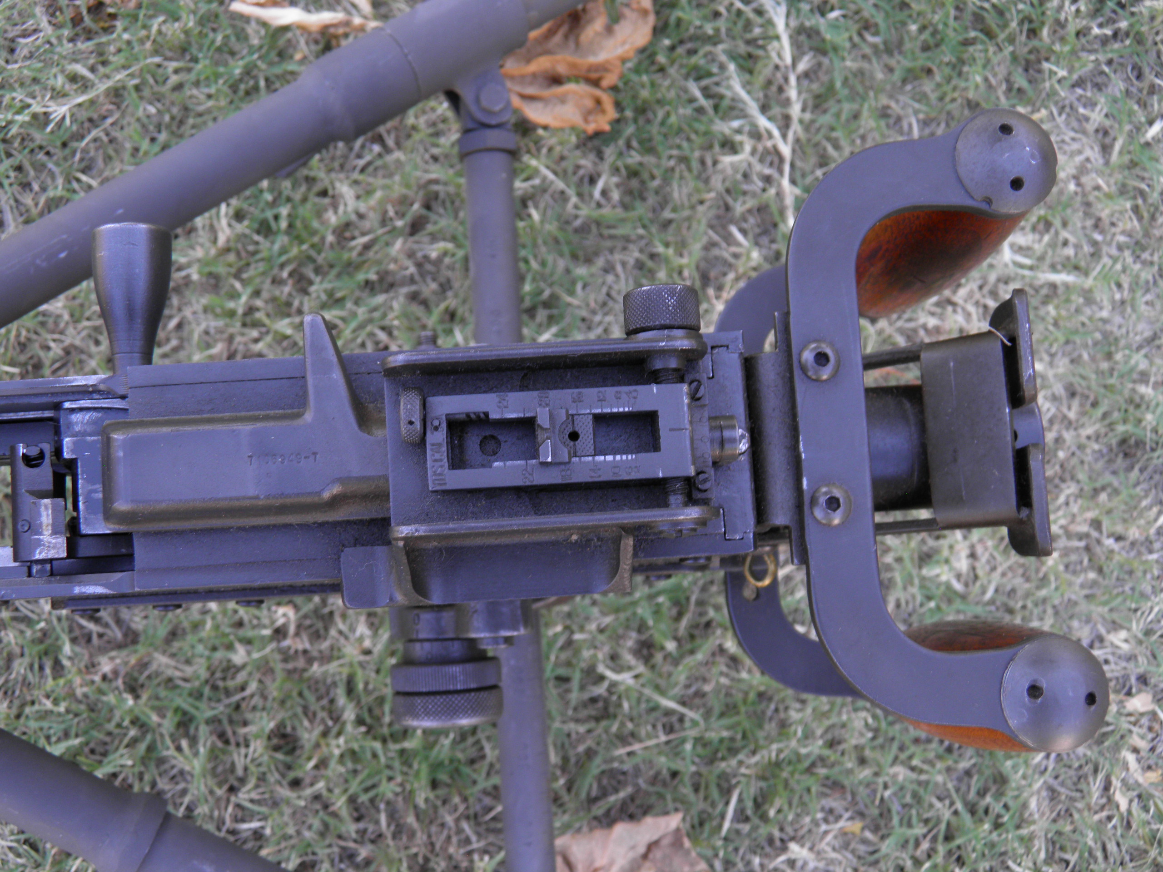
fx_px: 1310
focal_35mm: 39
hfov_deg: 47.9
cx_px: 582
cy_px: 436
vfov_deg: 36.8
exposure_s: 1/40
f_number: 3.2
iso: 50
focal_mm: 7.1
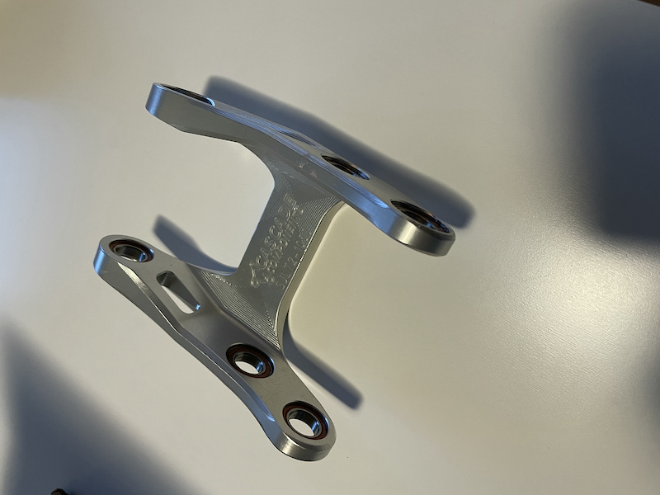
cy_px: 248
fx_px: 496
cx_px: 330
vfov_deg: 53.1
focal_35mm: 26
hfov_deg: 67.3
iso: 160
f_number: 1.6
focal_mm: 4.2
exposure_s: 1/60
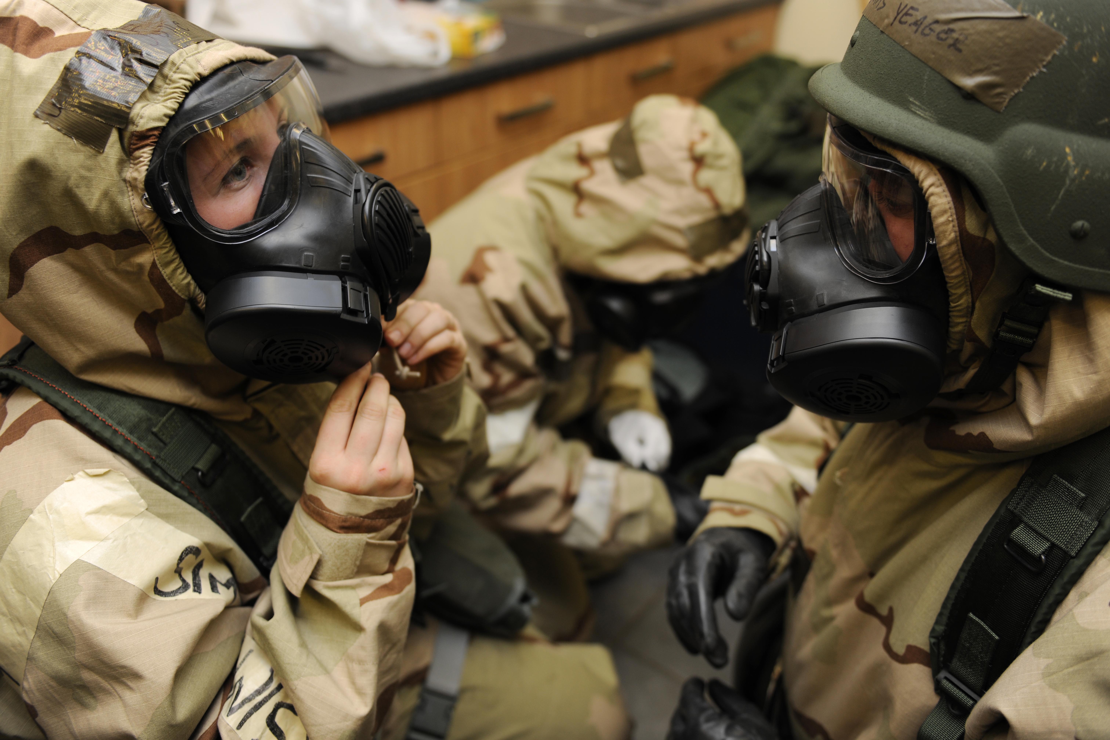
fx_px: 894
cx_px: 555
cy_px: 370
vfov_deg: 45.0
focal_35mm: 29
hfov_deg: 63.7
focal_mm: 29
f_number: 2.8
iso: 200
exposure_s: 1/80
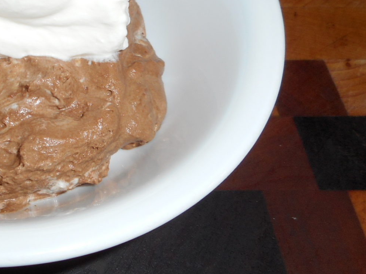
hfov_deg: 34.3
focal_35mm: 52
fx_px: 550
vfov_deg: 27.2
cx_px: 20
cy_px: 39
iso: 80
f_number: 3.7
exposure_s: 1/25
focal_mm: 4.5
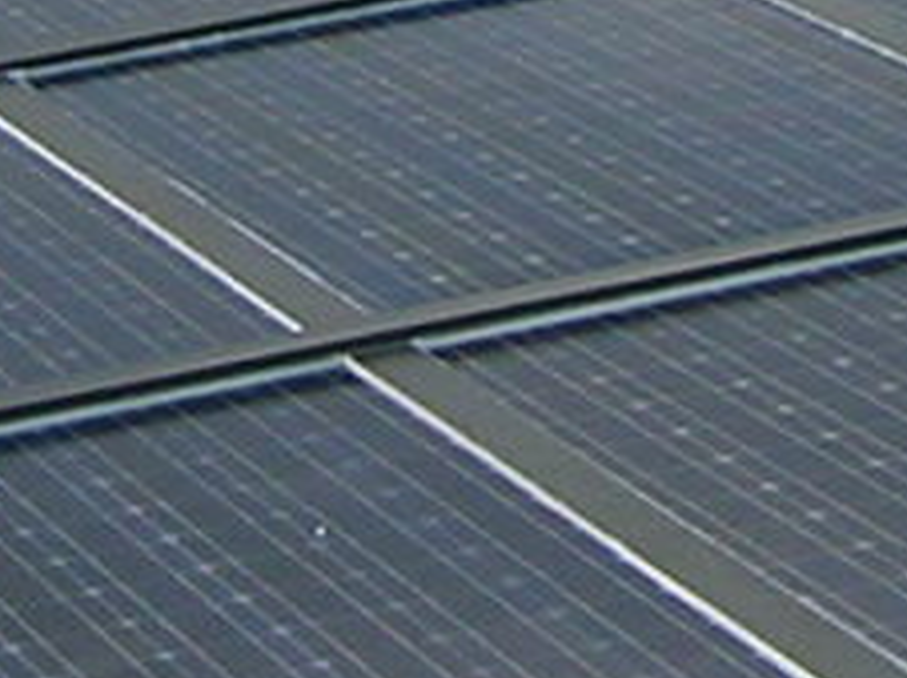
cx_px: 971
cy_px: -558
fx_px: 6308
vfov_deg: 6.0
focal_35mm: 241
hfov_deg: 8.2
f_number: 4.9
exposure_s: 1/297
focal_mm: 5.7
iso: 50
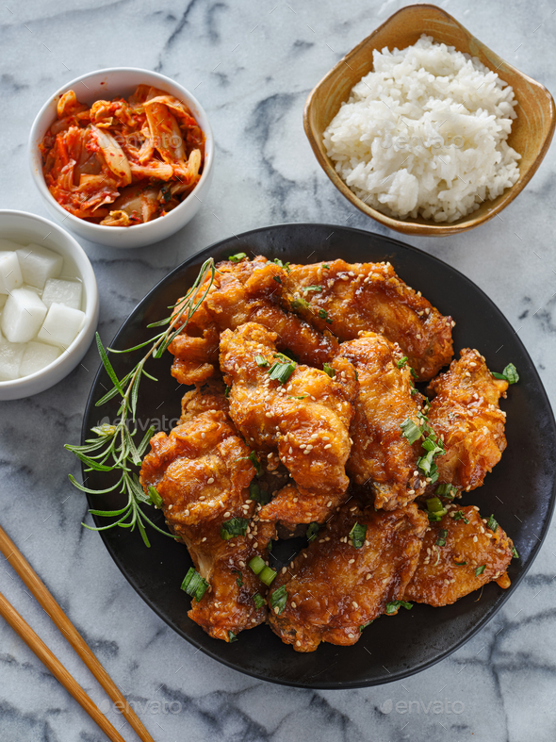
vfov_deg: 38.2
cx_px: 278
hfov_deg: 29.1
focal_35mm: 50
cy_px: 371
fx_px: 1071
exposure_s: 1/125
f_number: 13
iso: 100
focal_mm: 63
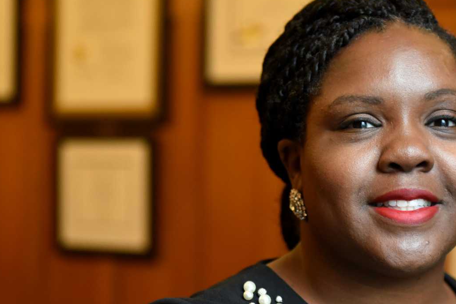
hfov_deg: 17.2
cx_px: 235
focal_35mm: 119
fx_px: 1507
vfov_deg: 11.5
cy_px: 169
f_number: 2.8
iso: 3200
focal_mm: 60
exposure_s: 1/200
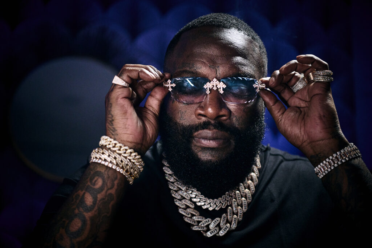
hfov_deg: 28.8
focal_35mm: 70
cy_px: 124
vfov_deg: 19.5
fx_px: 723
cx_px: 186
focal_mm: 70
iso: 5000
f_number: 3.2
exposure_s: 1/160
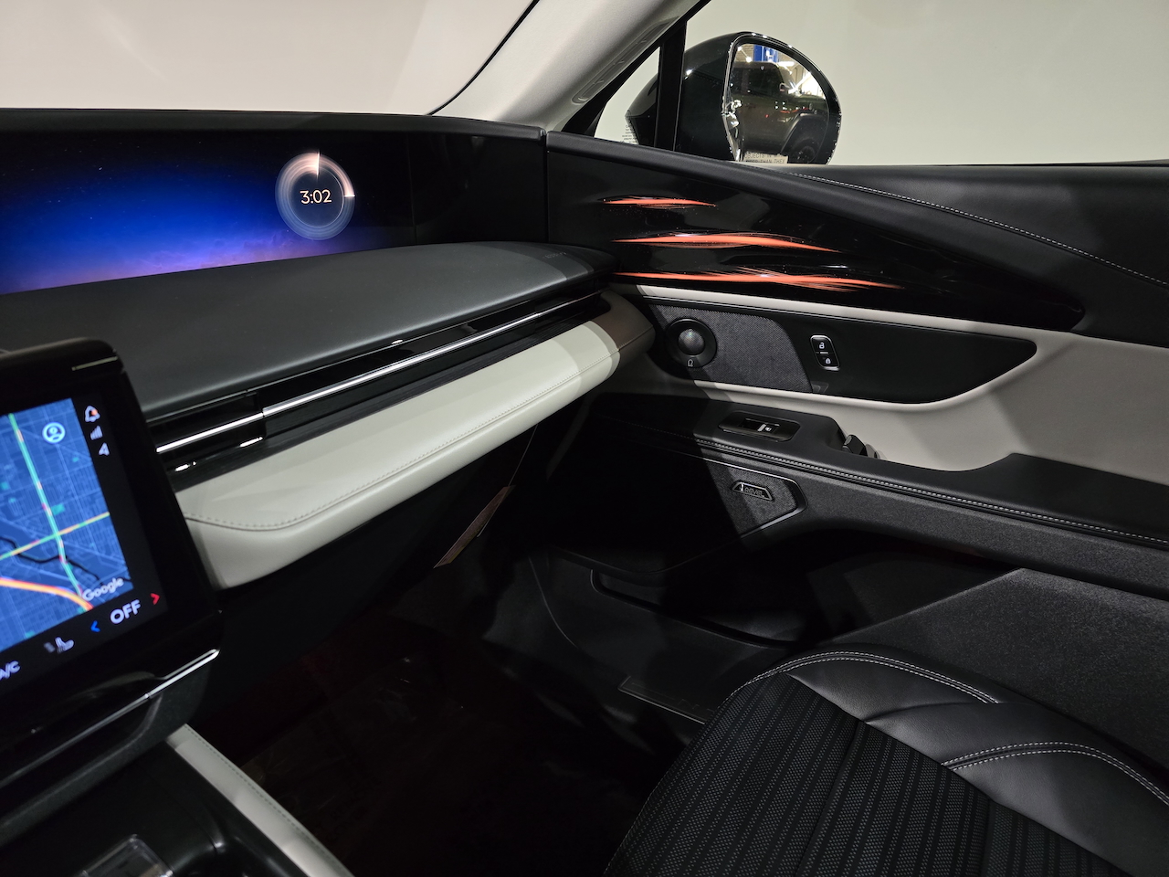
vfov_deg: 58.9
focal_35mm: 23
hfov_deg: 73.9
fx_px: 777
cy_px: 438
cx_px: 584
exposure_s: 1/120
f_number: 1.7
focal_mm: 6.3
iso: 800
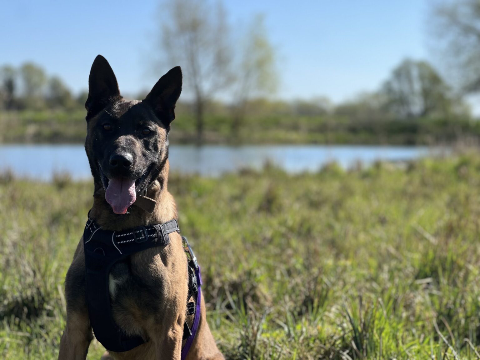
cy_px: 180
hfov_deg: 25.3
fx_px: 1068
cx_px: 240
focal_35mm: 77
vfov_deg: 19.1
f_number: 2.8
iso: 32
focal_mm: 9
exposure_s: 1/518
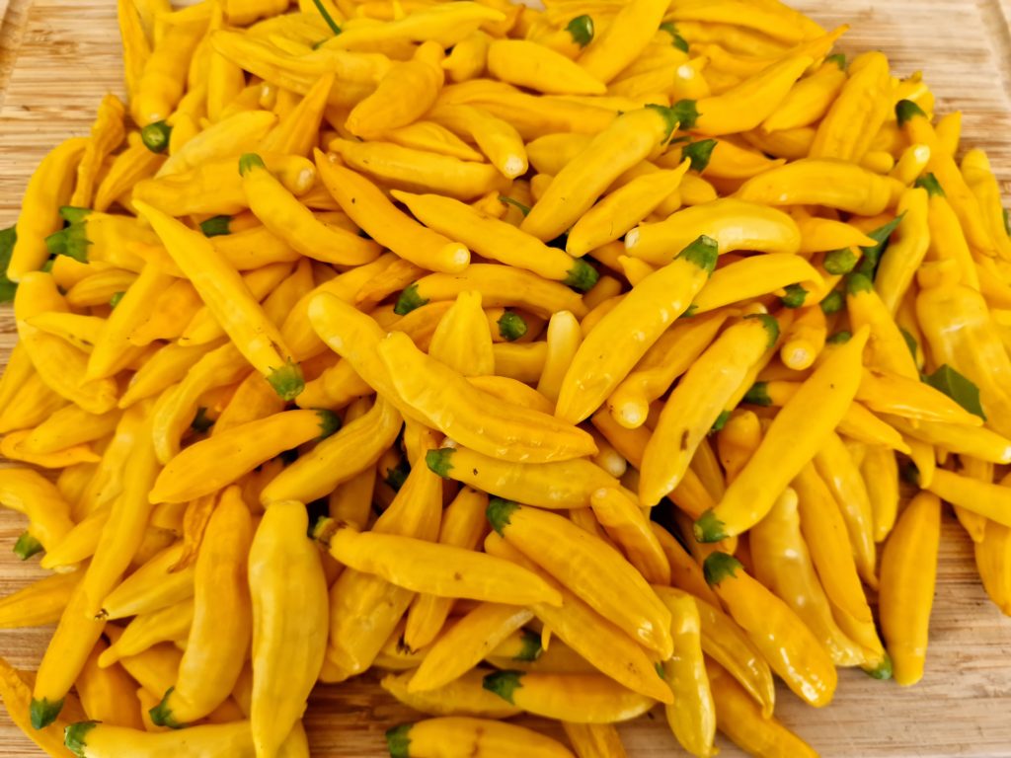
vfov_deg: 58.9
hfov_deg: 73.9
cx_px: 506
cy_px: 379
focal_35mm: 23
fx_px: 672
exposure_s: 1/118
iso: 50
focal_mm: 6.4
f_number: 1.8
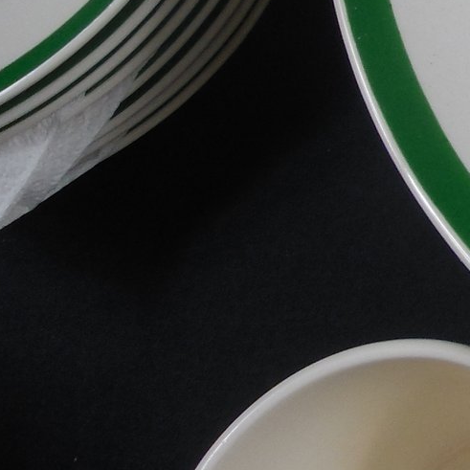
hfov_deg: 15.3
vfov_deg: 18.2
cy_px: -106
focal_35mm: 90
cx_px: 952
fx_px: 1383
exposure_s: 1/40
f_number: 3.3
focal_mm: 4.5
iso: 125
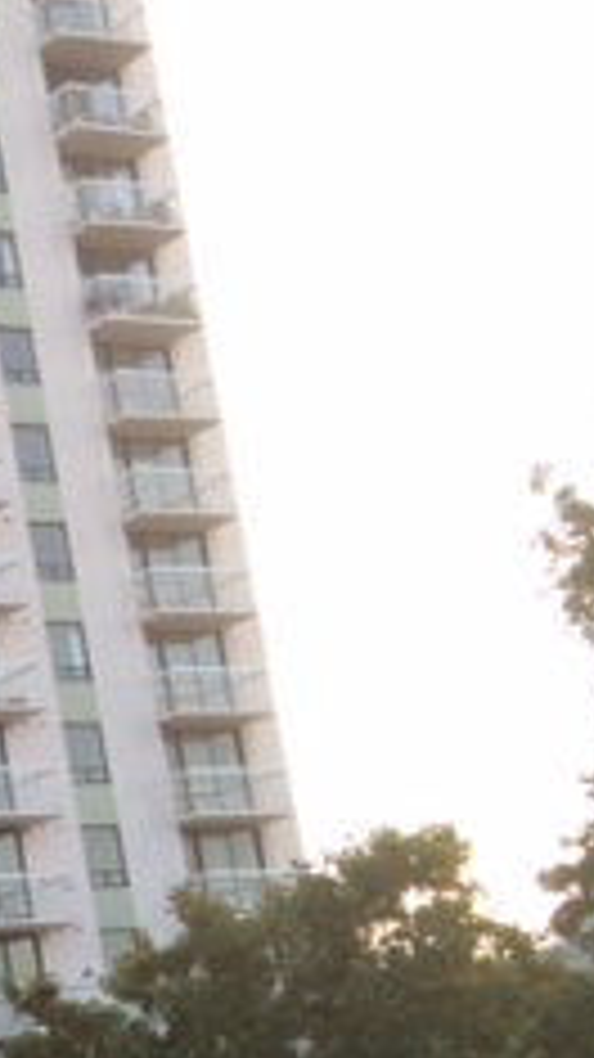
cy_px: 927
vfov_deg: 24.1
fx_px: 2411
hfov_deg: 11.6
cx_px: -819
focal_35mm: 86
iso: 32
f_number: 2.2
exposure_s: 1/134
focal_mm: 4.15
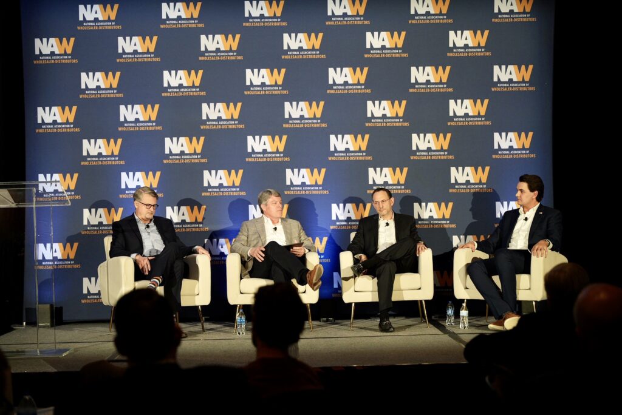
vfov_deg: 19.5
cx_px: 311
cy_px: 208
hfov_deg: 28.8
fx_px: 1210
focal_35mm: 70
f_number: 2.8
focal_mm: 70
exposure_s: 1/250
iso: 1250
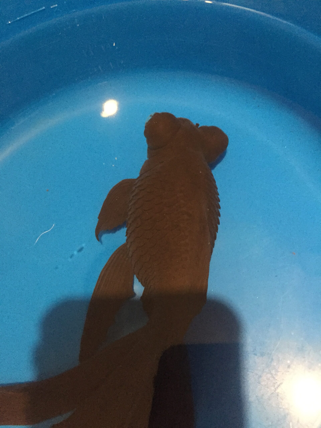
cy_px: 214
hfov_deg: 48.2
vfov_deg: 61.7
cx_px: 160
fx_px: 359
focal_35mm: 29
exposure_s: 1/15
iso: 400
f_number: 2.2
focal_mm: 4.15
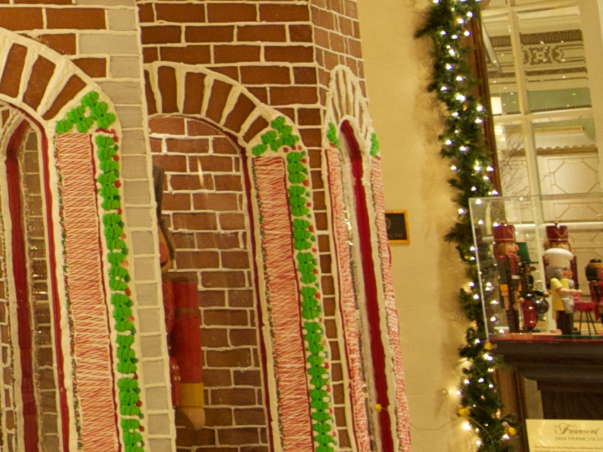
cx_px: -546
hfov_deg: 15.9
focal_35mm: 101
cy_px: -116
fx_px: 1759
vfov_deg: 14.1
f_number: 2.8
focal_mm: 14
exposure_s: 1/10
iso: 400
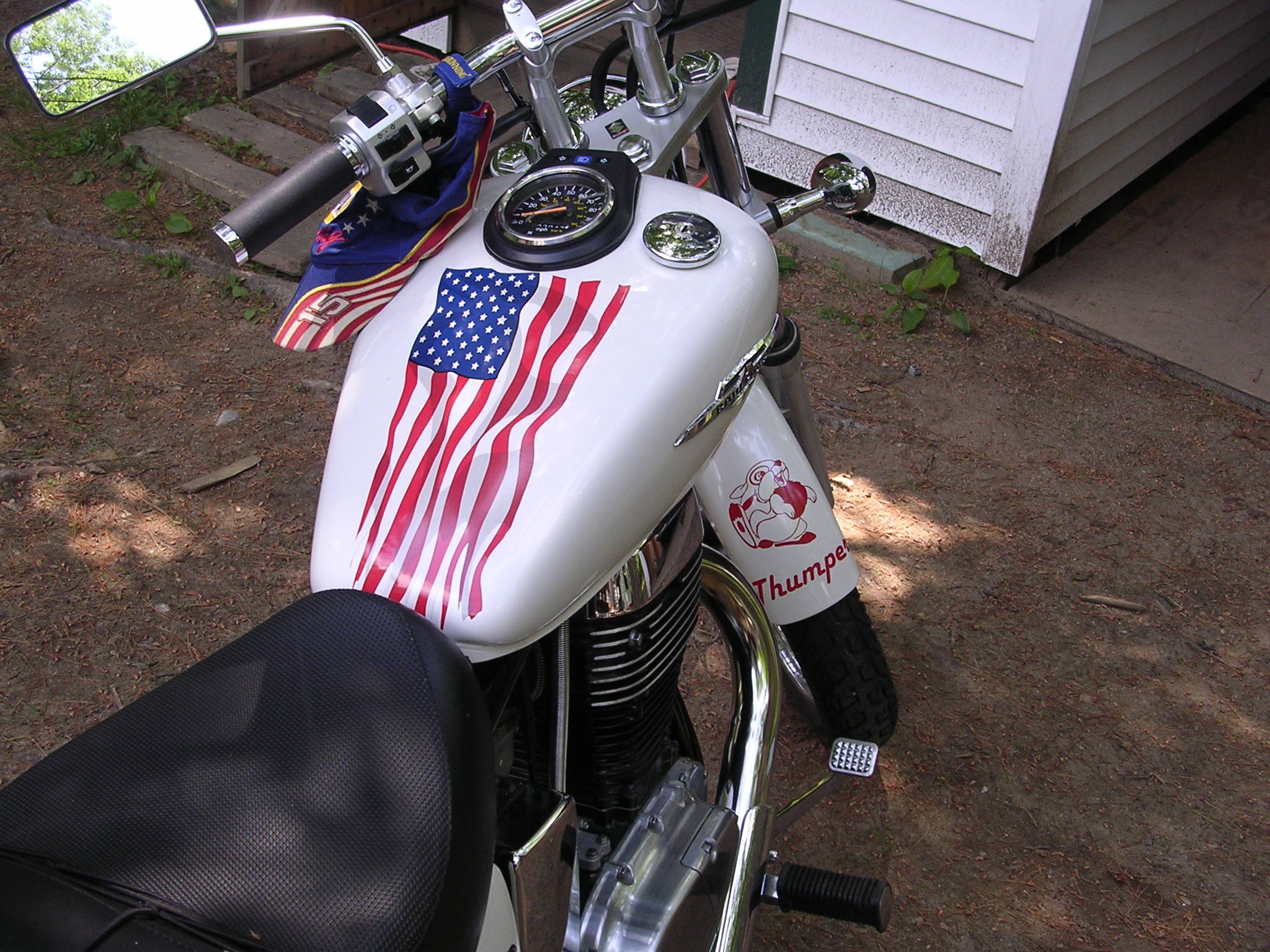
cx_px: 635
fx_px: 1504
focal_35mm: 41
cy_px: 476
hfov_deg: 45.8
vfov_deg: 35.1
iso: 100
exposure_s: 1/132
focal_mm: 6.2
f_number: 2.9
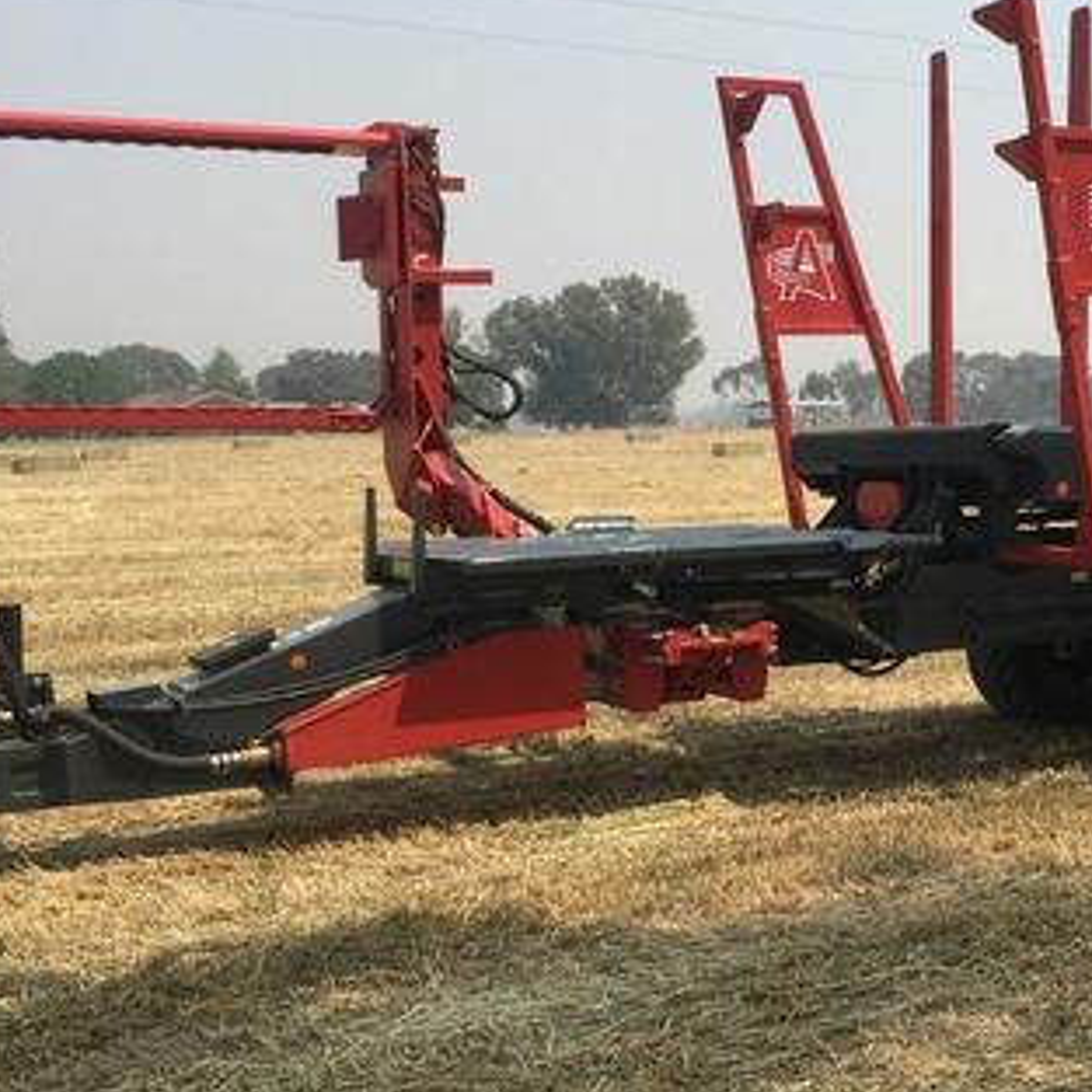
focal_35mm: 54
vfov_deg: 31.6
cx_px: 827
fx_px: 1927
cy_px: 480
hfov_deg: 31.1
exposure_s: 1/1789
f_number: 2.2
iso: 25
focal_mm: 4.15
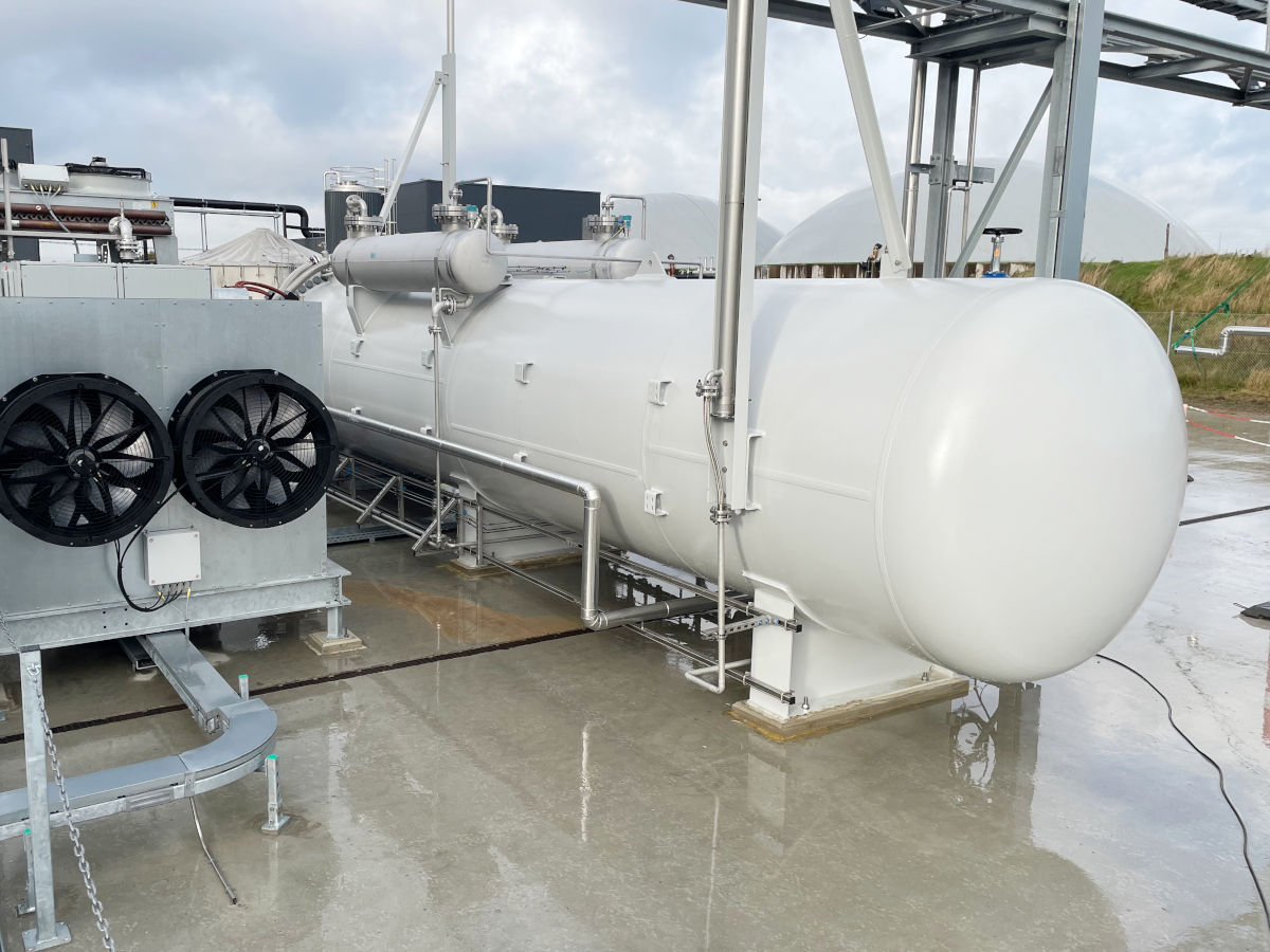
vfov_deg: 53.1
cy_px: 476
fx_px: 954
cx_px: 635
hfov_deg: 67.3
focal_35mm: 26
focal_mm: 4.2
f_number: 1.6
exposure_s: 1/1949
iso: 32
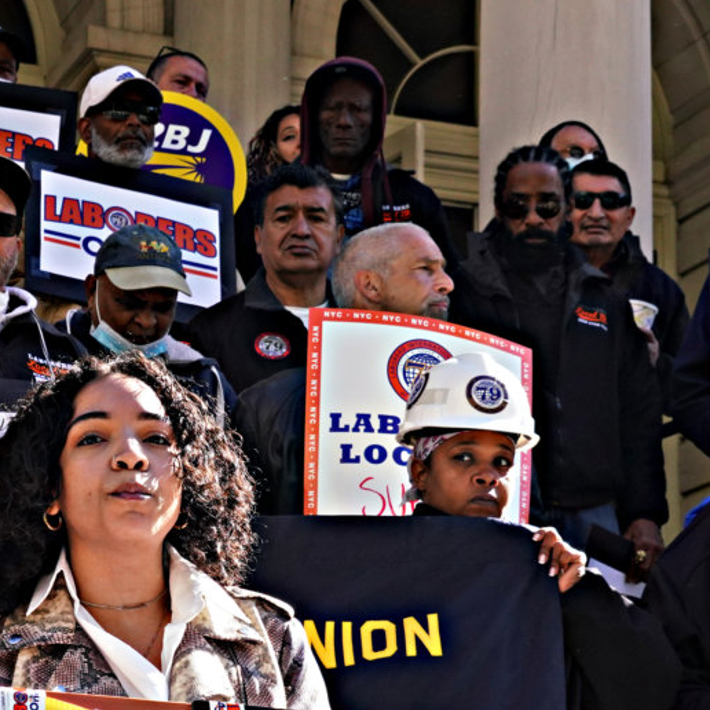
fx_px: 2506
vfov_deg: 16.1
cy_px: 510
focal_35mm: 108
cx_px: 47
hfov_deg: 15.9
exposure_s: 1/640
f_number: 9
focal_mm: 41
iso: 800
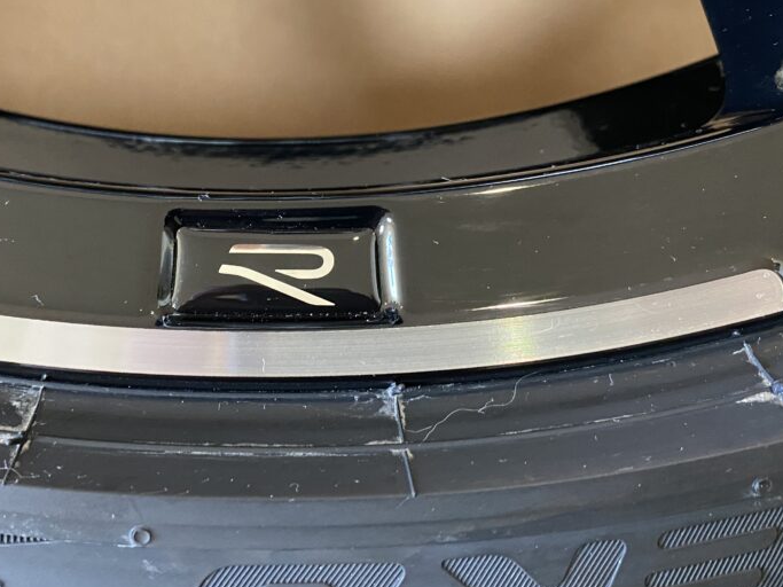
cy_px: 236
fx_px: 882
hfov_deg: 47.2
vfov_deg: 36.7
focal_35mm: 39
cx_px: 266
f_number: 1.8
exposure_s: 1/33
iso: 500
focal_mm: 4.25
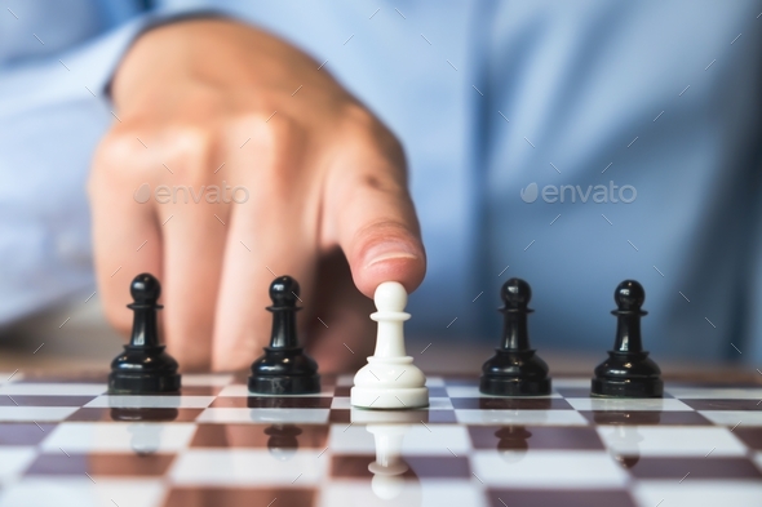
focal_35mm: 83
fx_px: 1756
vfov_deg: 16.4
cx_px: 381
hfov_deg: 24.5
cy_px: 254
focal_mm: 55
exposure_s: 1/125
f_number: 4.5
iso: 400
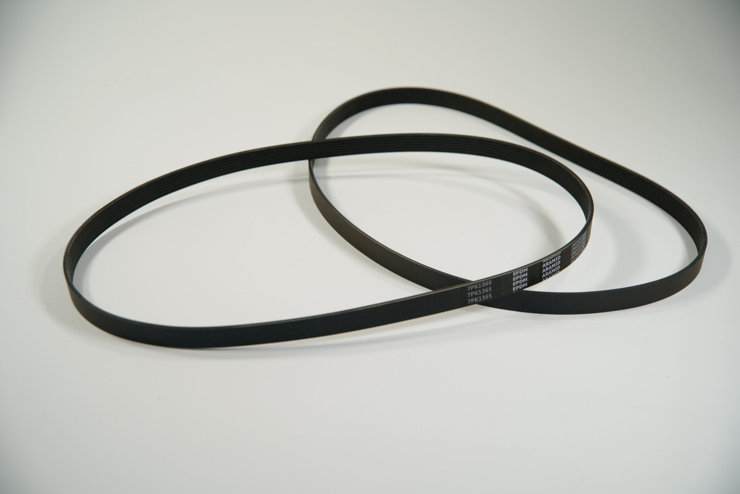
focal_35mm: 44
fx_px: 904
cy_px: 247
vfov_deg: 30.5
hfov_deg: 44.5
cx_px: 370
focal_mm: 44
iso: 1000
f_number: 3.5
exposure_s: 1/100
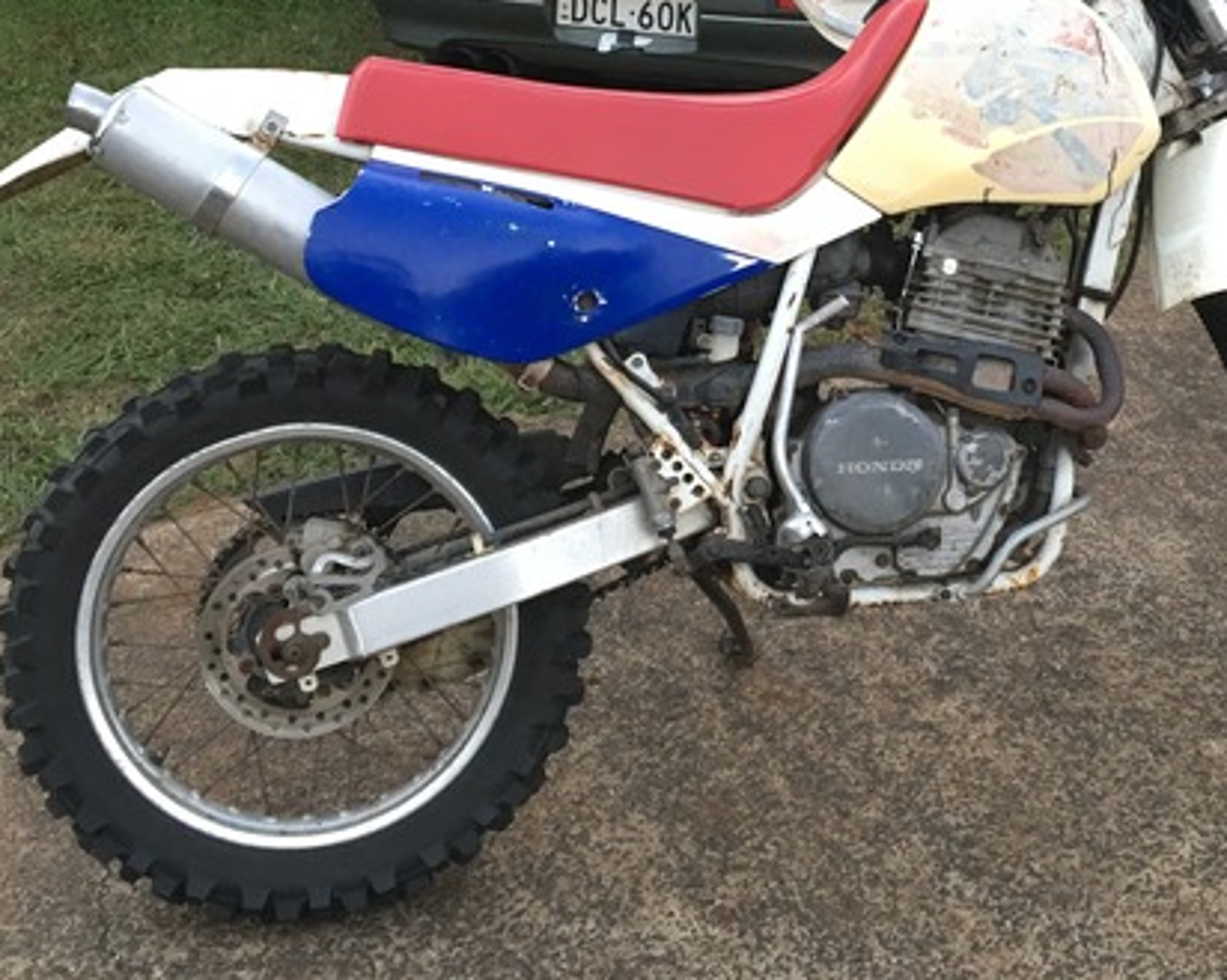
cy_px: 256
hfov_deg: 33.8
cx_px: 849
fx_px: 1996
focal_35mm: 55
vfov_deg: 27.2
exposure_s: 1/33
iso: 125
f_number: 2.2
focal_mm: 4.15
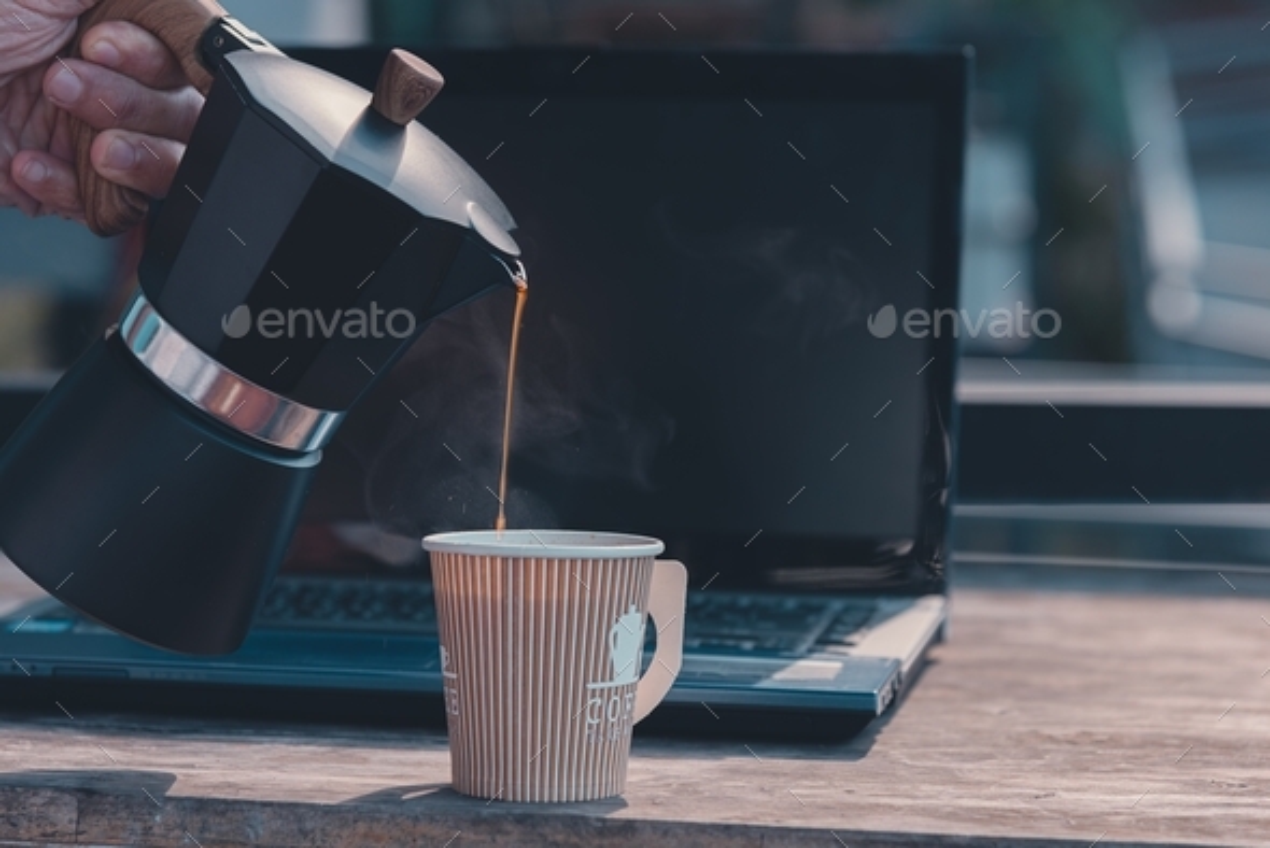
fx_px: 3706
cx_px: 635
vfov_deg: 13.1
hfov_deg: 19.4
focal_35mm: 105
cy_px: 424
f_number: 5.6
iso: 200
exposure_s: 1/160
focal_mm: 105
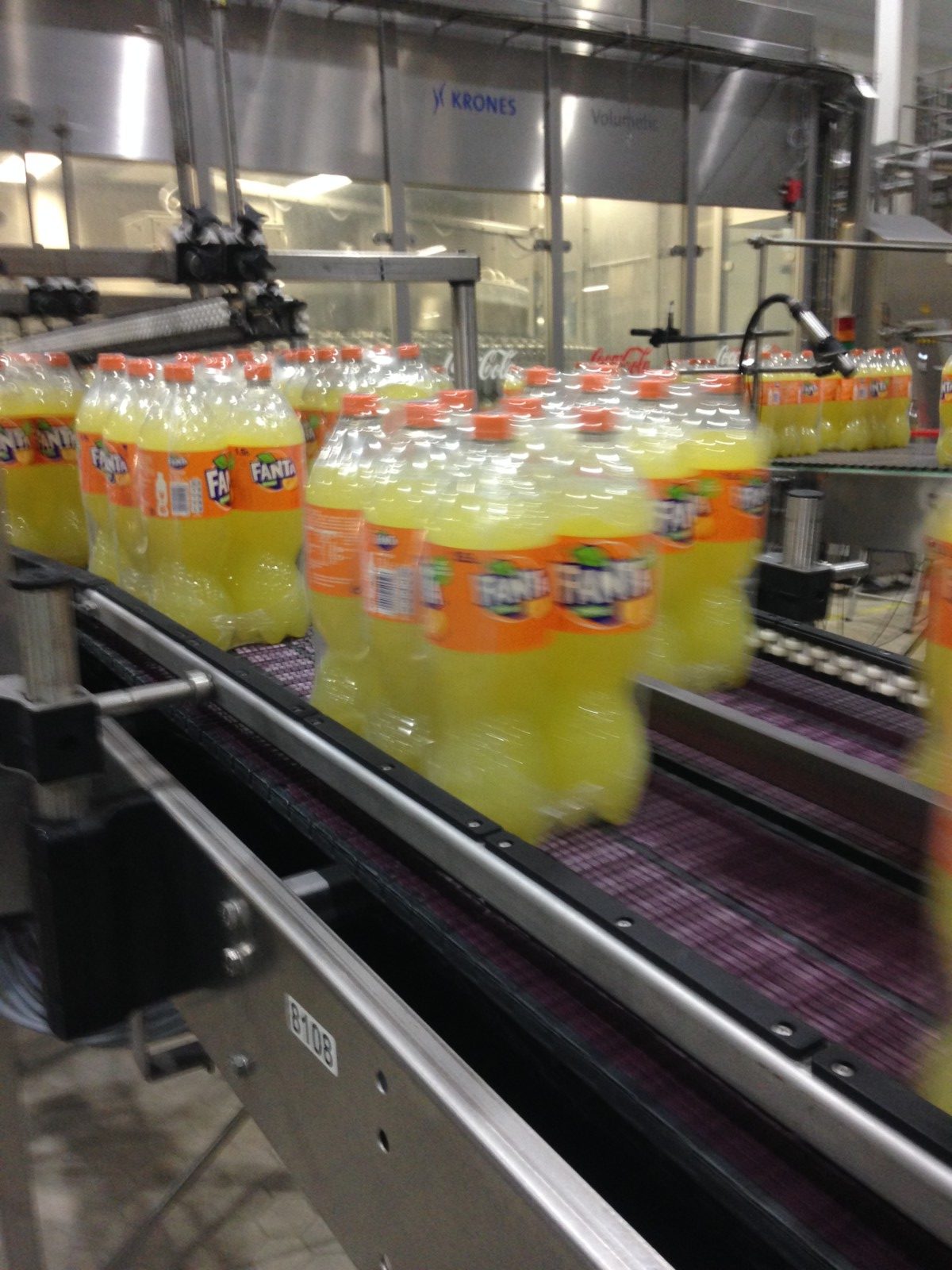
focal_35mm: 33
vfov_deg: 55.4
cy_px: 635
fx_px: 1210
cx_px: 476
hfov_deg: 42.9
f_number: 2.4
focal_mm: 4.12
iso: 160
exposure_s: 1/20
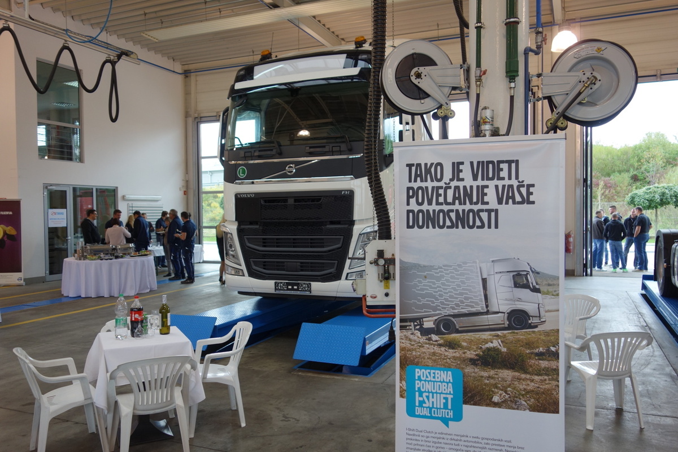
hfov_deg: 63.7
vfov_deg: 45.0
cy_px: 226
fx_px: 546
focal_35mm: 29
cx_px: 339
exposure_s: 1/100
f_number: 2.5
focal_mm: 10.91
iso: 125
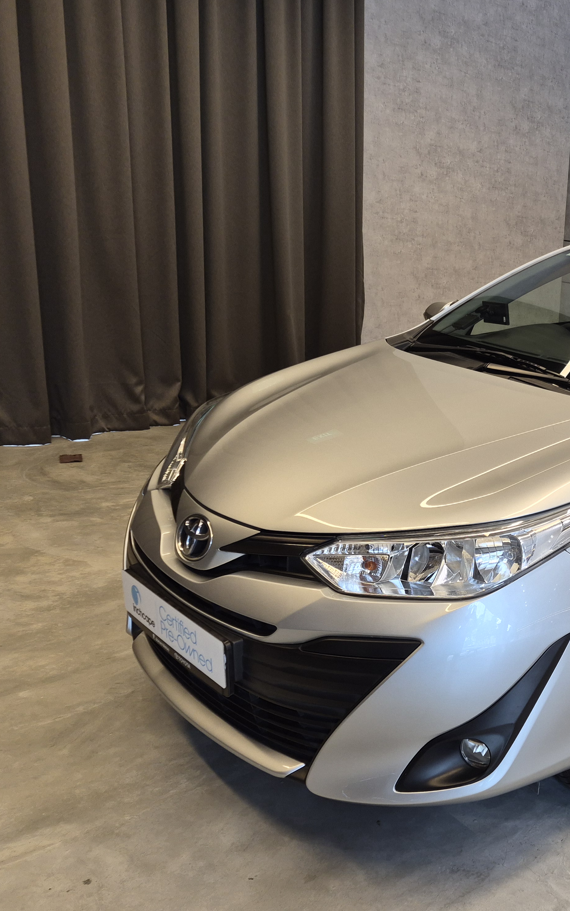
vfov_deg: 58.1
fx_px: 820
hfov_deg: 33.9
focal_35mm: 33
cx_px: 609
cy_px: 456
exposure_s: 1/100
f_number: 1.8
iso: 160
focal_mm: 5.4
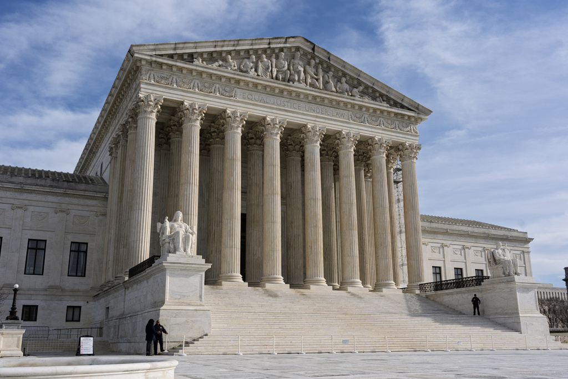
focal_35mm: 35
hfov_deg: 54.4
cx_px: 284
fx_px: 552
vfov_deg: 37.9
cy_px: 190
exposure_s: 1/2000
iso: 200
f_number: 8
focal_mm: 35
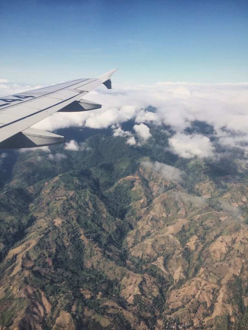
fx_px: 277
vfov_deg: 61.7
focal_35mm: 29
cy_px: 165
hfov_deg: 48.2
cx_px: 124
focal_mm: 4.15
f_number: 2.2
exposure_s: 1/1282
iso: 32
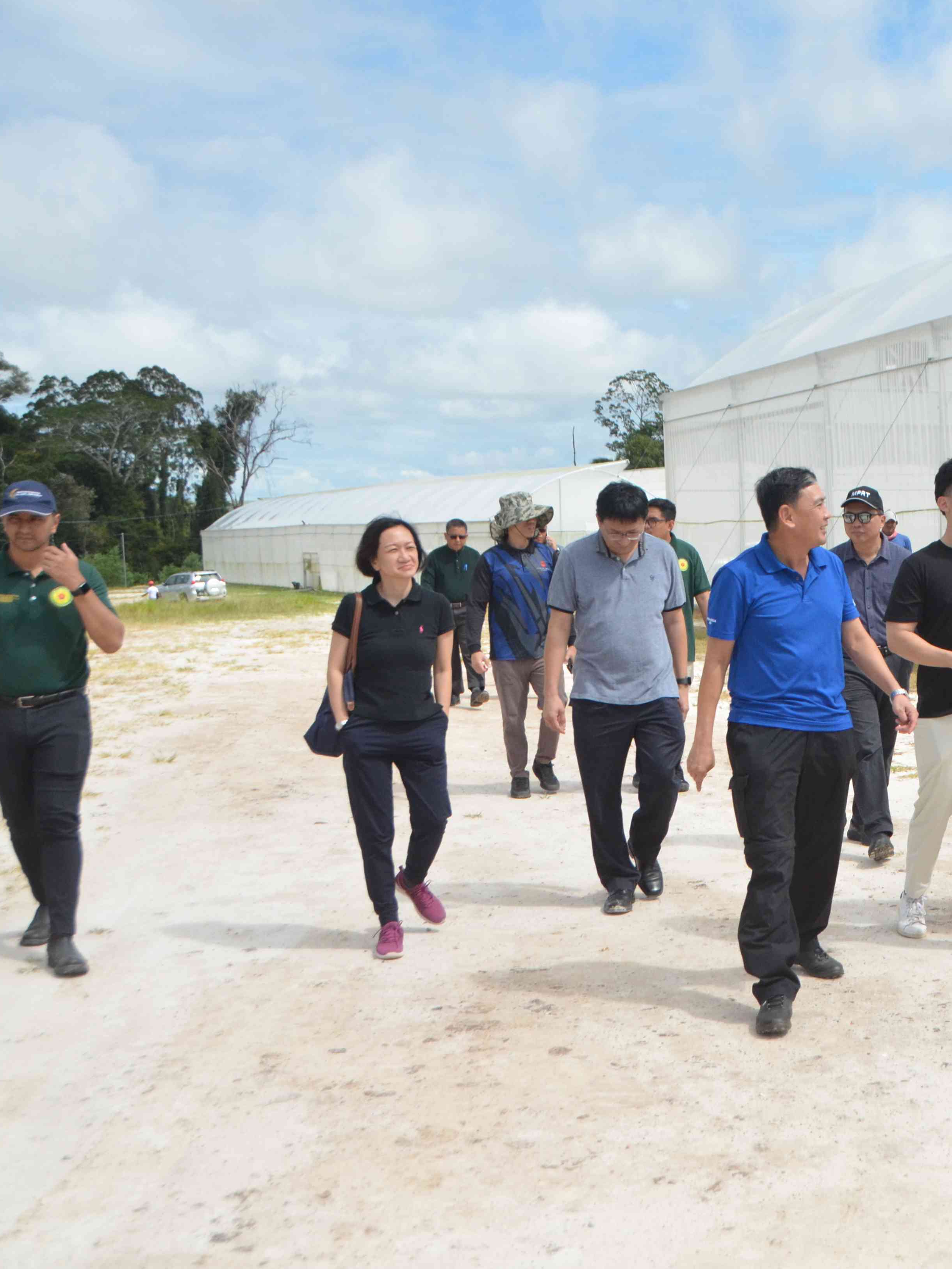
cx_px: 934
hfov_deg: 28.5
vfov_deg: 39.7
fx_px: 1760
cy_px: 635
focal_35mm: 48
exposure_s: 1/8000
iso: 1000
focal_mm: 22
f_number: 5.6
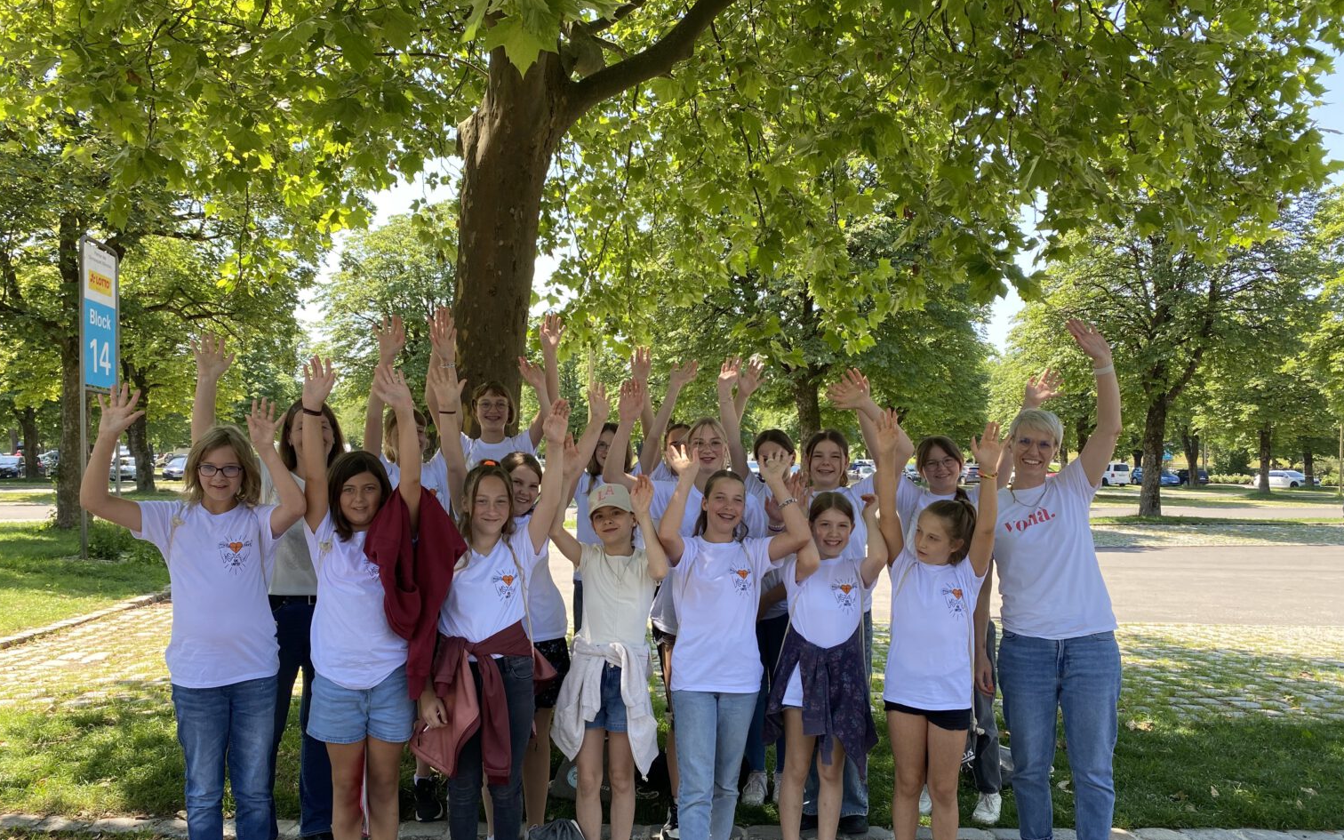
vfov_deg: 44.4
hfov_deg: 66.5
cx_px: 671
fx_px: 1026
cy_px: 496
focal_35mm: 28
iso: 32
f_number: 1.8
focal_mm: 4.25
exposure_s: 1/288
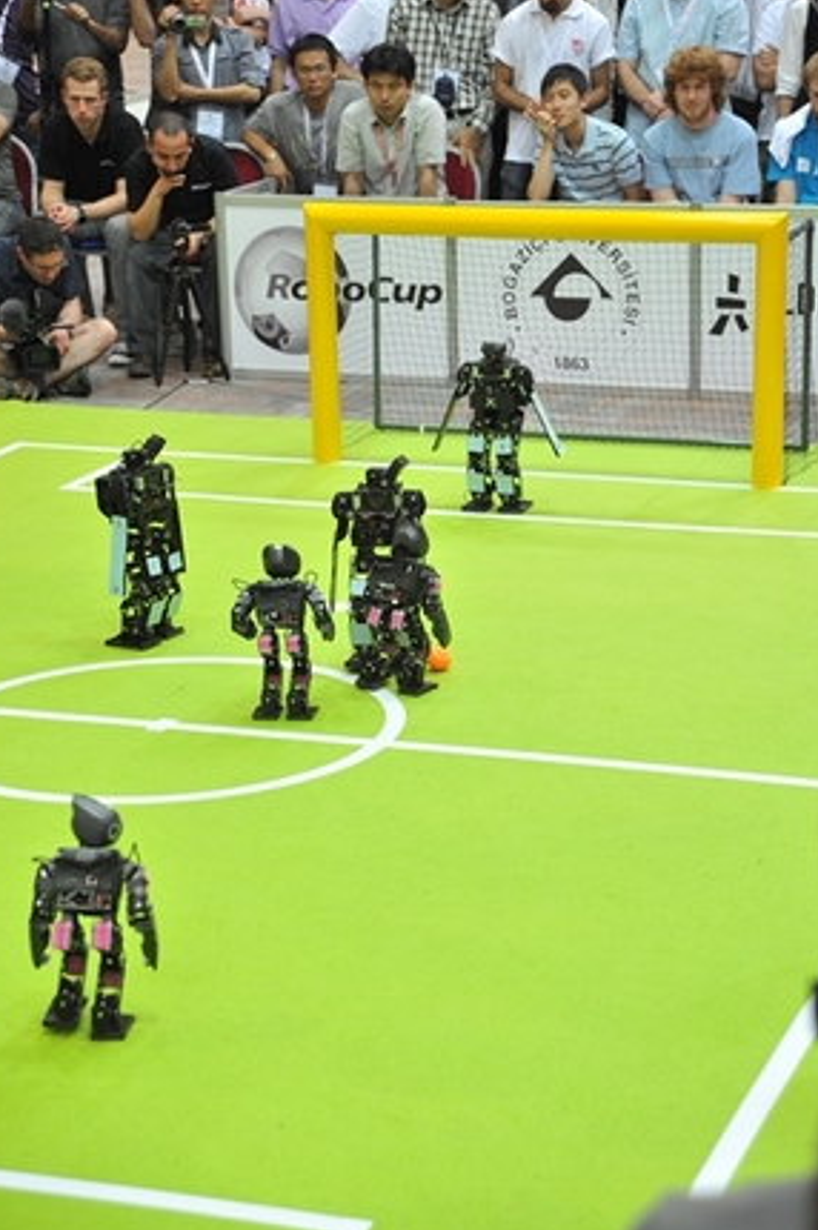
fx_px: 3106
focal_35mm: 91
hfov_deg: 15.0
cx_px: 398
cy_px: 601
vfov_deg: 22.4
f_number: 5
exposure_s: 1/80
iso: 1600
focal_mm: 85
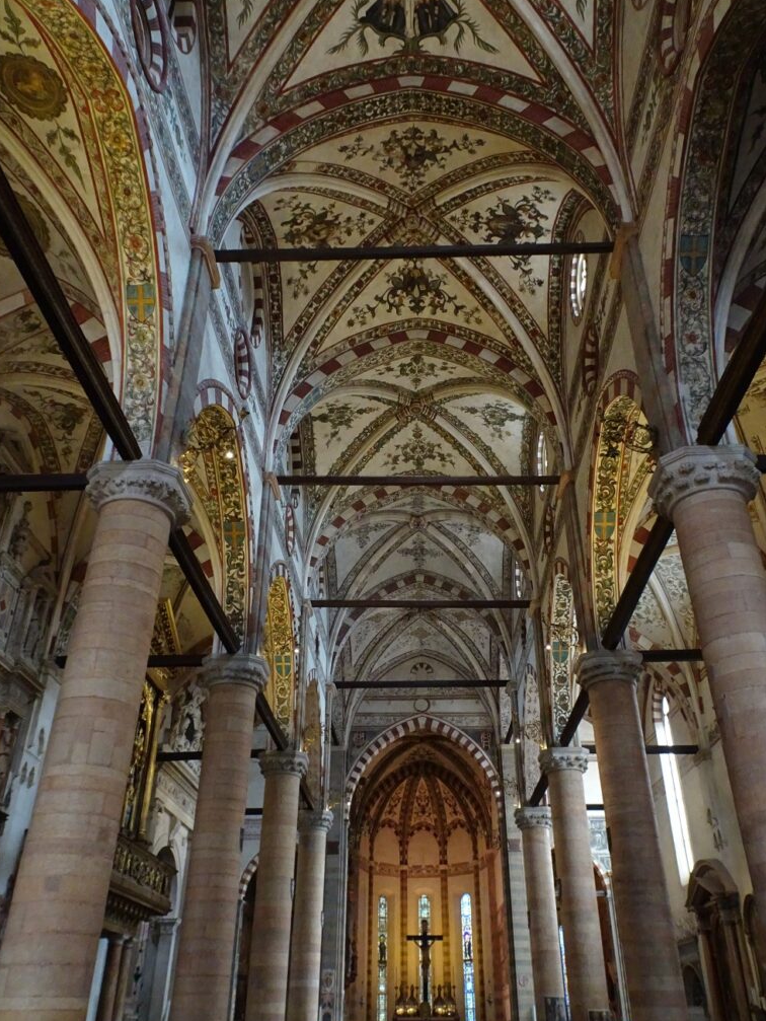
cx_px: 403
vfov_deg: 65.3
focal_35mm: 27
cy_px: 519
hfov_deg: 51.4
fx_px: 796
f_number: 3.5
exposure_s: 1/30
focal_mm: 4.1
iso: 640
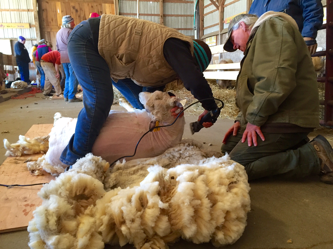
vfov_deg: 48.2
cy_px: 124
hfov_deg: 61.7
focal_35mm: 29
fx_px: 279
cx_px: 166
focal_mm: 4.15
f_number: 2.2
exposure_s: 1/30
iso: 100
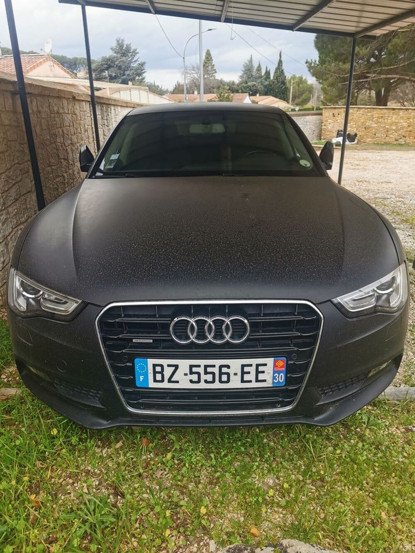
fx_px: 432
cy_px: 276
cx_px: 208
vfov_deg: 65.3
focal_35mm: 27
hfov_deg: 51.4
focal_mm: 5.56
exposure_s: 1/461
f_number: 1.6
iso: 50
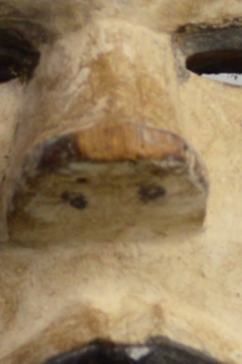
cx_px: 87
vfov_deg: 5.6
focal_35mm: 369
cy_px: 229
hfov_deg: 3.7
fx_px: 3724
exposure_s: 1/60
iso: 400
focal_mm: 35
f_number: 5
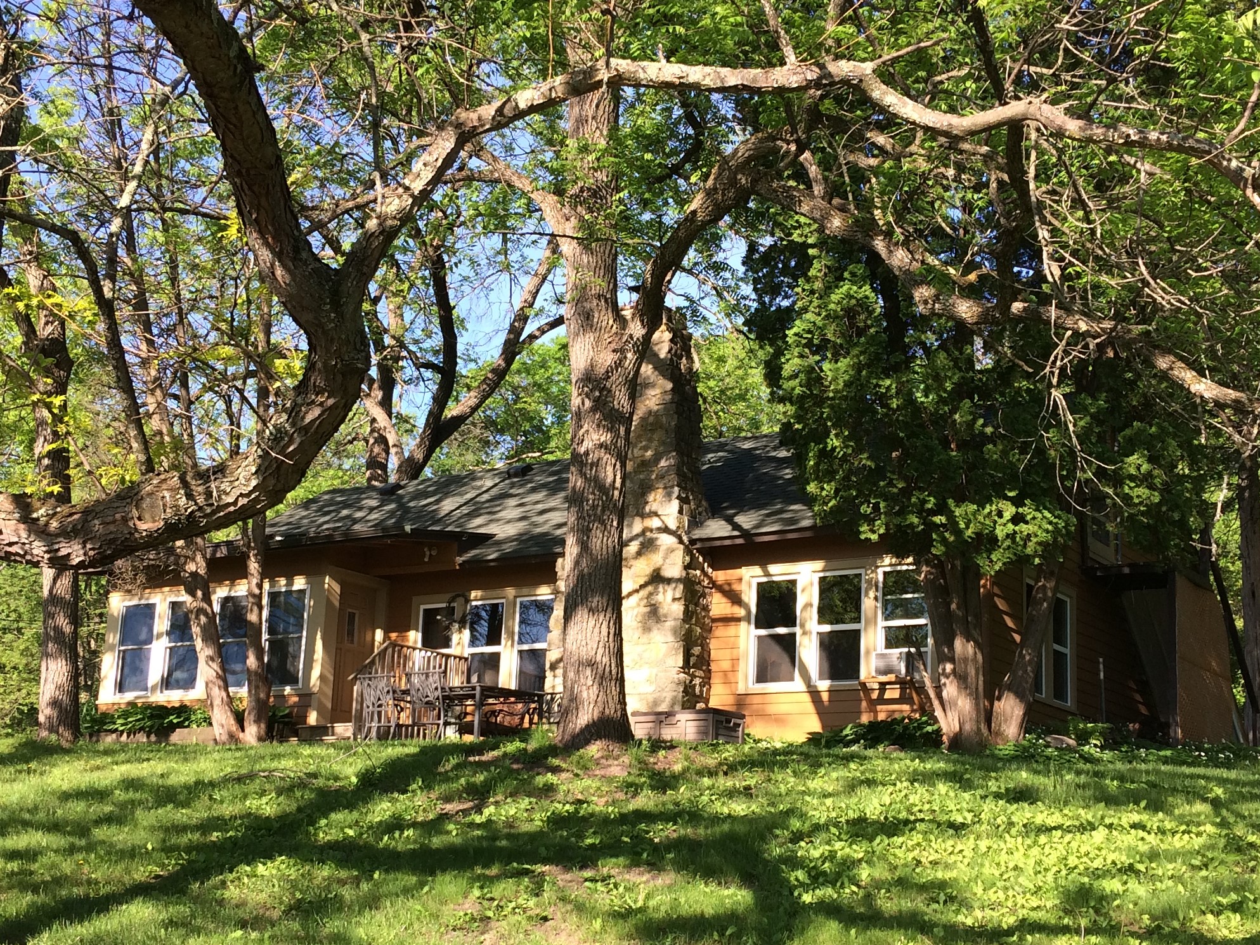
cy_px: 472
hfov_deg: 61.7
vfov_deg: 48.2
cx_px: 630
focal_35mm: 29
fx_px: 1056
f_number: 2.2
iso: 32
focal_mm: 4.15
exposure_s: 1/586
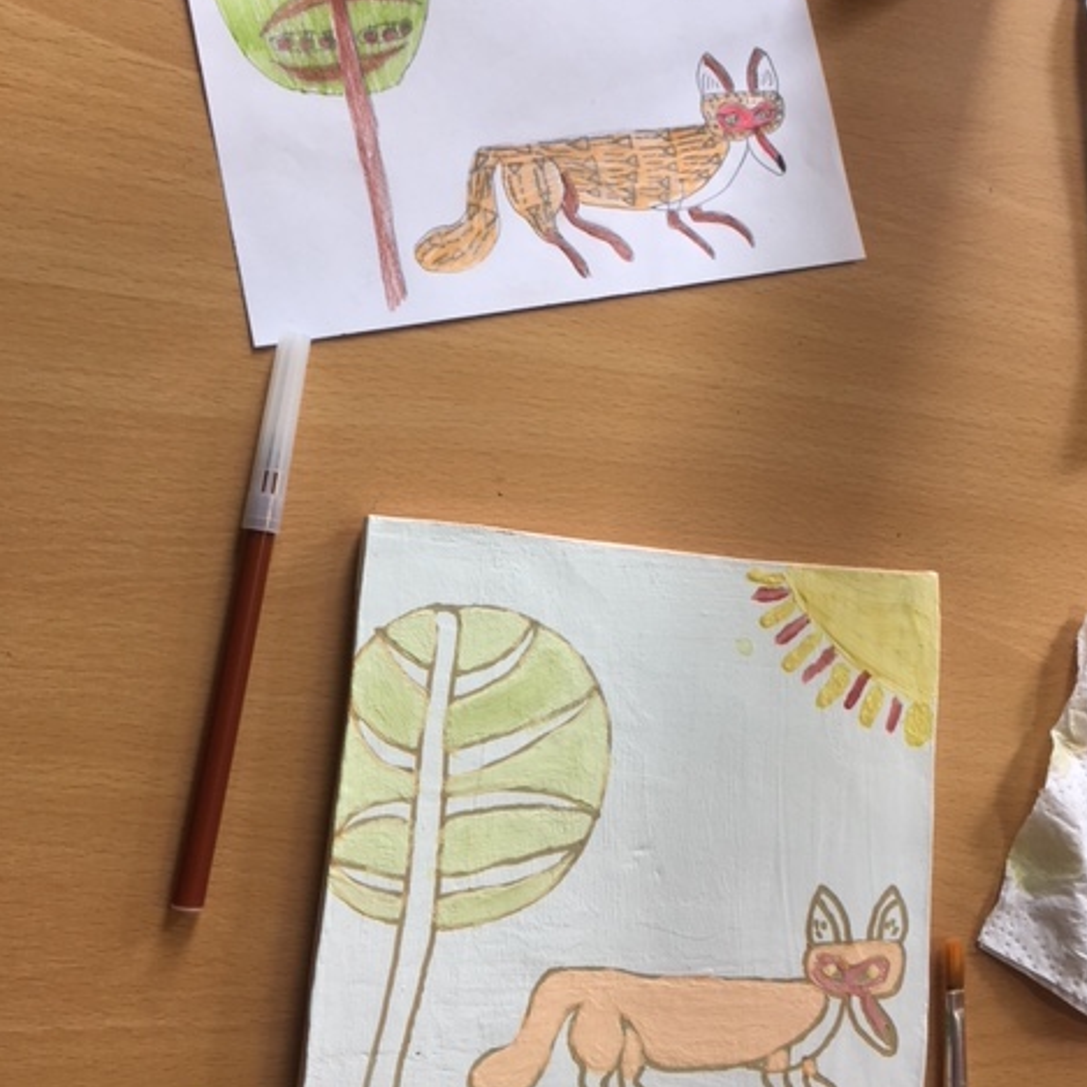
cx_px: 547
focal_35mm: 35
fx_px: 1243
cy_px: 447
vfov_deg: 47.0
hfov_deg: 47.2
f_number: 2.2
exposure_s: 1/50
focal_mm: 4.15
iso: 25
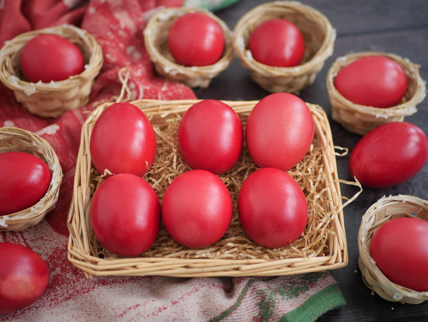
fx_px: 618
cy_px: 161
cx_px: 214
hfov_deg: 38.2
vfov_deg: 29.1
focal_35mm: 50
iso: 200
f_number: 1.8
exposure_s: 1/100
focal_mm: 25
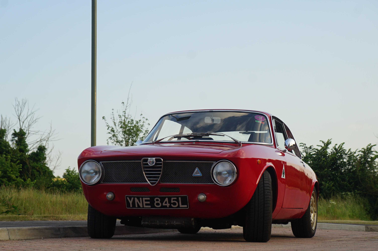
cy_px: 126
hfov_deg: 24.8
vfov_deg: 16.6
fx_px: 860
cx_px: 189
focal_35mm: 82
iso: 100
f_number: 5.6
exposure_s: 1/160
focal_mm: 55
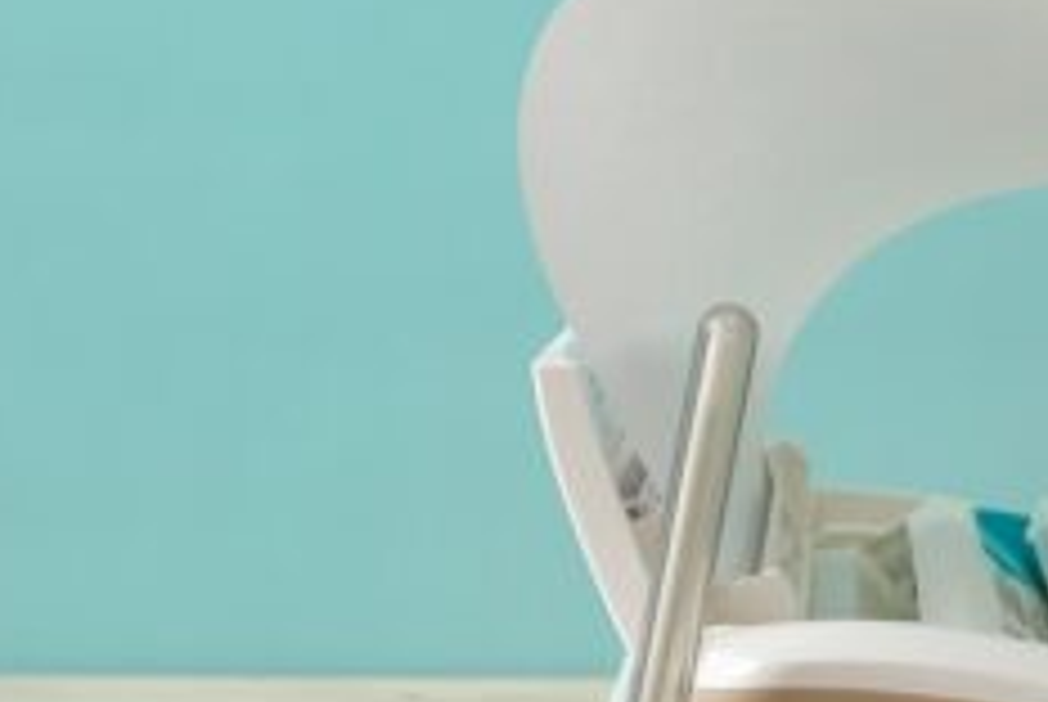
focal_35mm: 119
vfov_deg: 11.5
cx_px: 1093
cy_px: 358
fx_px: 3479
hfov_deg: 16.7
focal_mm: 29
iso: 200
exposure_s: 1/25
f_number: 6.3
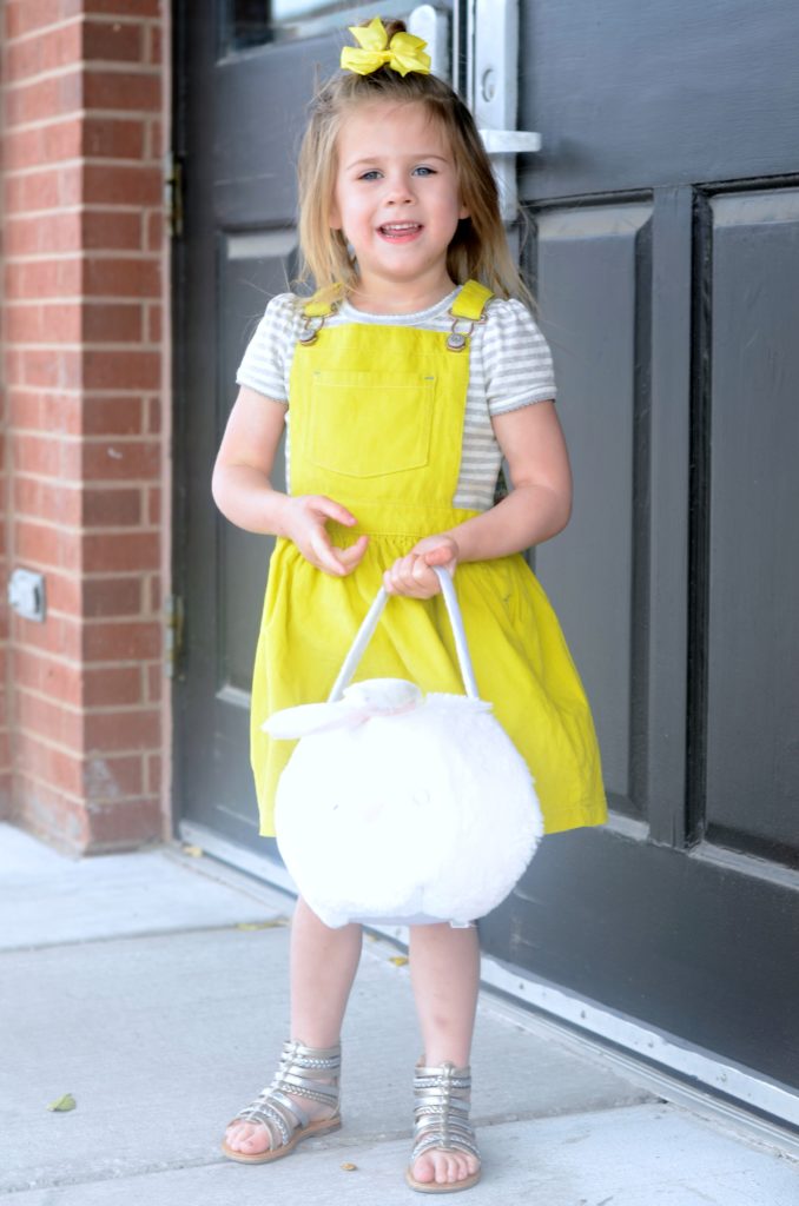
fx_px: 2509
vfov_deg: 27.0
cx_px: 400
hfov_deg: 18.1
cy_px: 603
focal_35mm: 75
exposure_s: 1/160
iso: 100
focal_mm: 50
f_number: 3.2
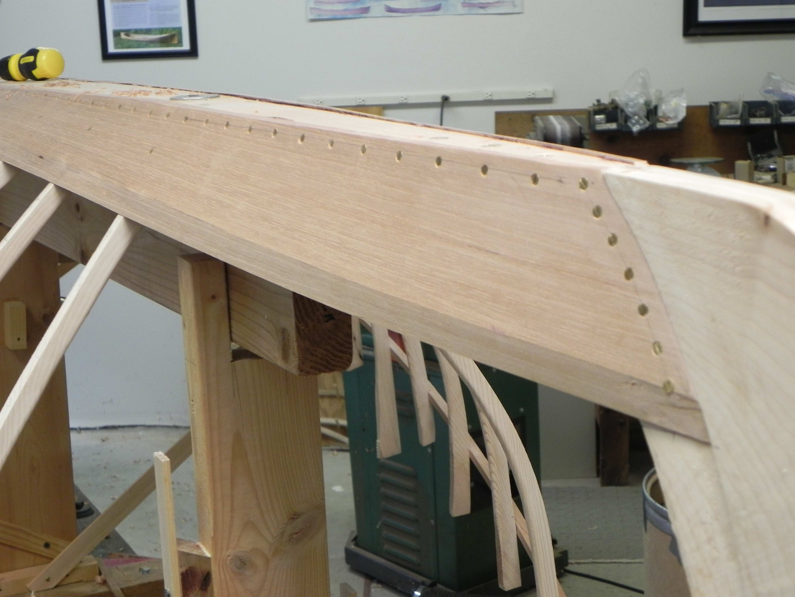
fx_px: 1332
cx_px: 398
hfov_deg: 33.2
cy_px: 298
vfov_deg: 25.2
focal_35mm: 58
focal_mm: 10.3
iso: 219
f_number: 3.5
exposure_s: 1/30
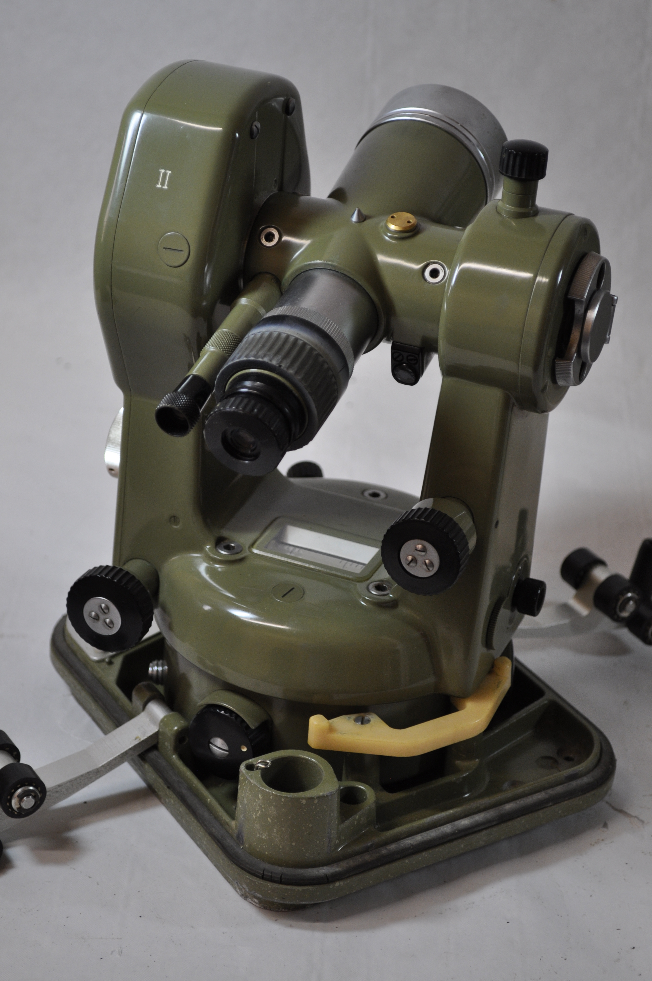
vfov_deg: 24.6
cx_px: 326
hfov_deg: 16.5
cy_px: 490
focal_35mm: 82
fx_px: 2247
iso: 560
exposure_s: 1/60
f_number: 5.6
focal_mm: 55
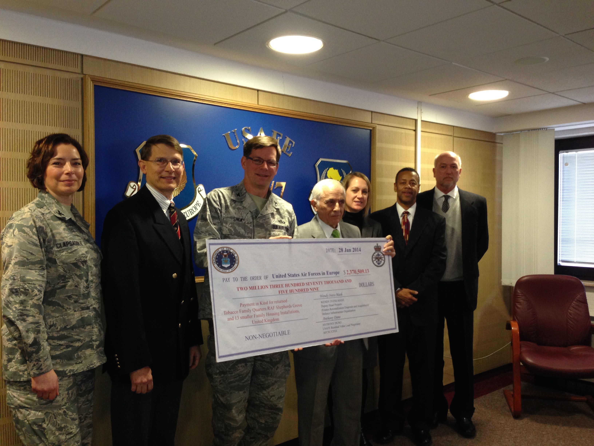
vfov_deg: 42.9
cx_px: 297
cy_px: 223
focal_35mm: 33
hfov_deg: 55.4
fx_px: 566
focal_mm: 4.12
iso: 160
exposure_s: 1/20
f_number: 2.4
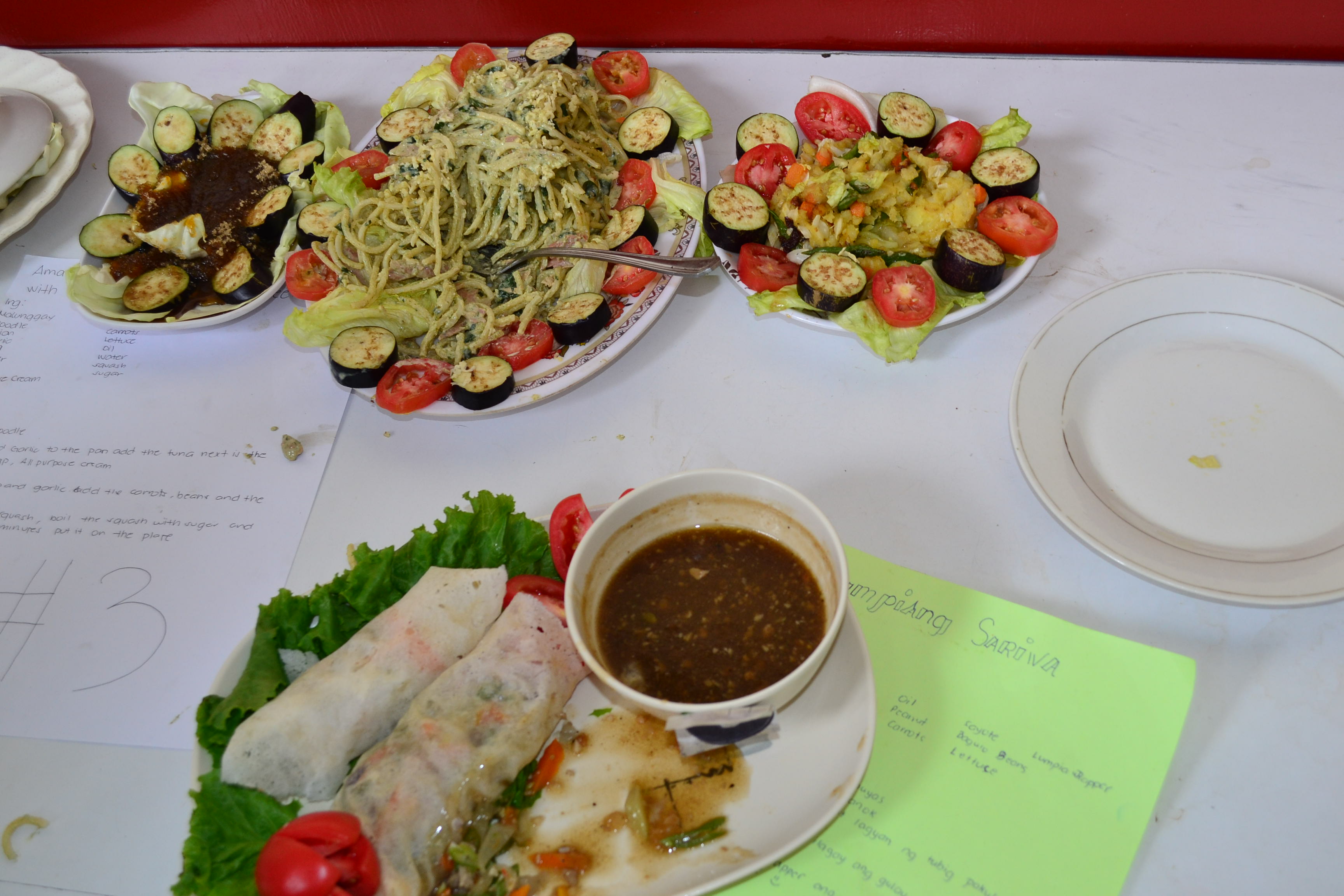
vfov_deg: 36.9
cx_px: 672
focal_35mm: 36
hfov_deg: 53.1
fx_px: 1344
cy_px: 448
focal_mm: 24
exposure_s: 1/100
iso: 400
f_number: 5
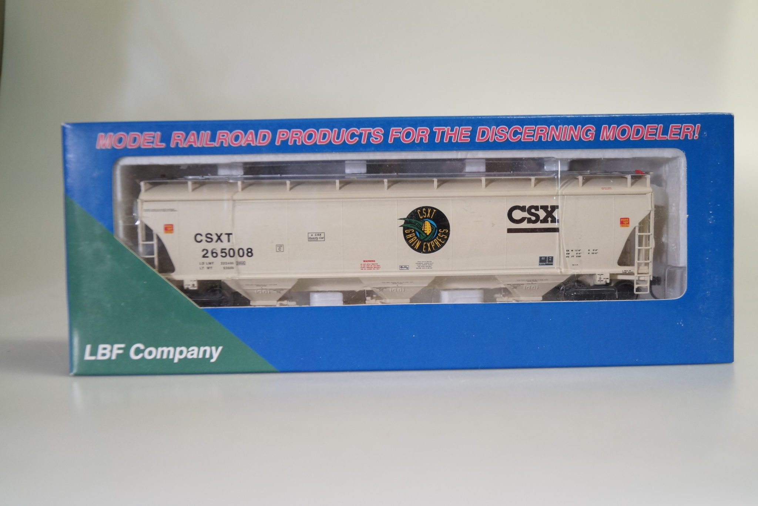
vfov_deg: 31.9
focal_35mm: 42
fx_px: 884
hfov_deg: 46.4
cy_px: 253
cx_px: 379
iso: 800
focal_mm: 28
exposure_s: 1/160
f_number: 4.5
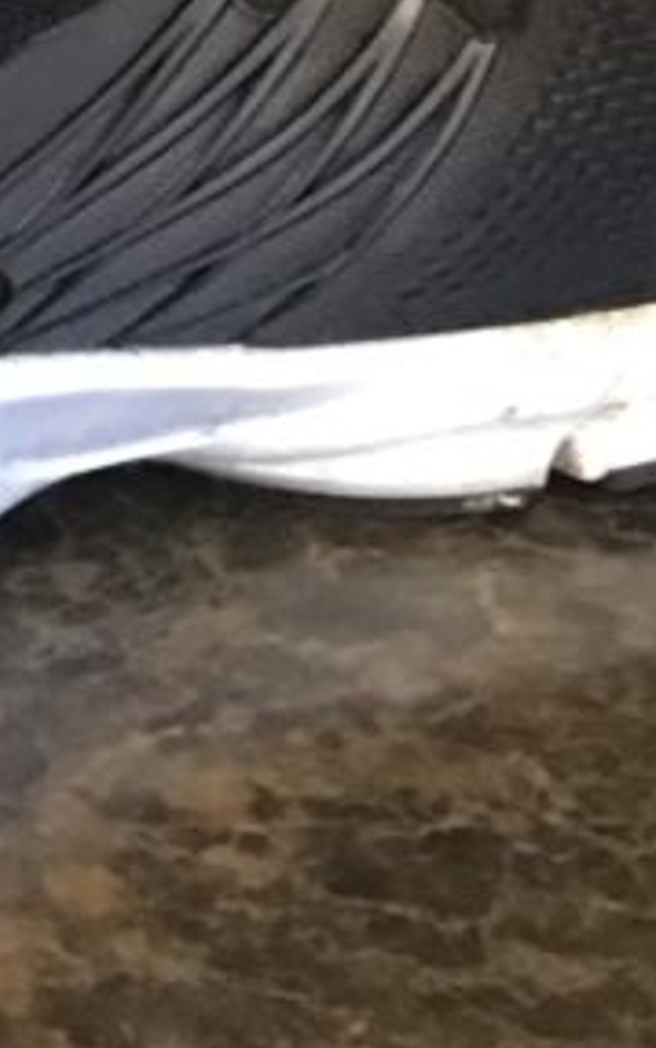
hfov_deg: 5.9
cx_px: -271
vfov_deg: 8.5
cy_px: -1656
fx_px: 6287
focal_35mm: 220
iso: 100
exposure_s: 1/15
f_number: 2.2
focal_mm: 4.15
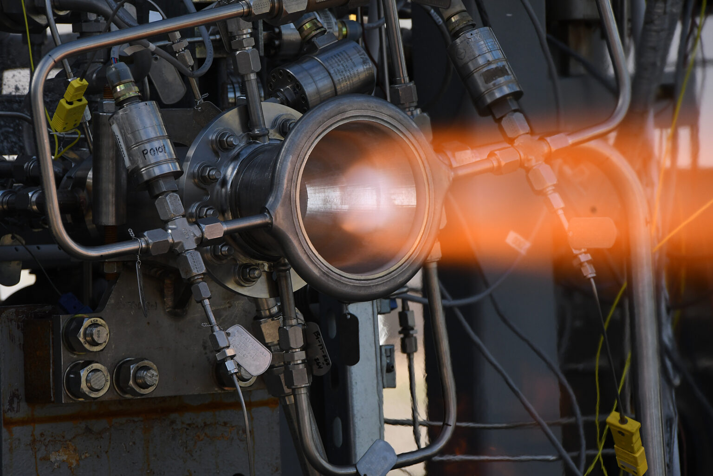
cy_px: 238
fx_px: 8912
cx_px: 356
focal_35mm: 450
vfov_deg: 3.1
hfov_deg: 4.6
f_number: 11
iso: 640
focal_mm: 300
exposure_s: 1/500
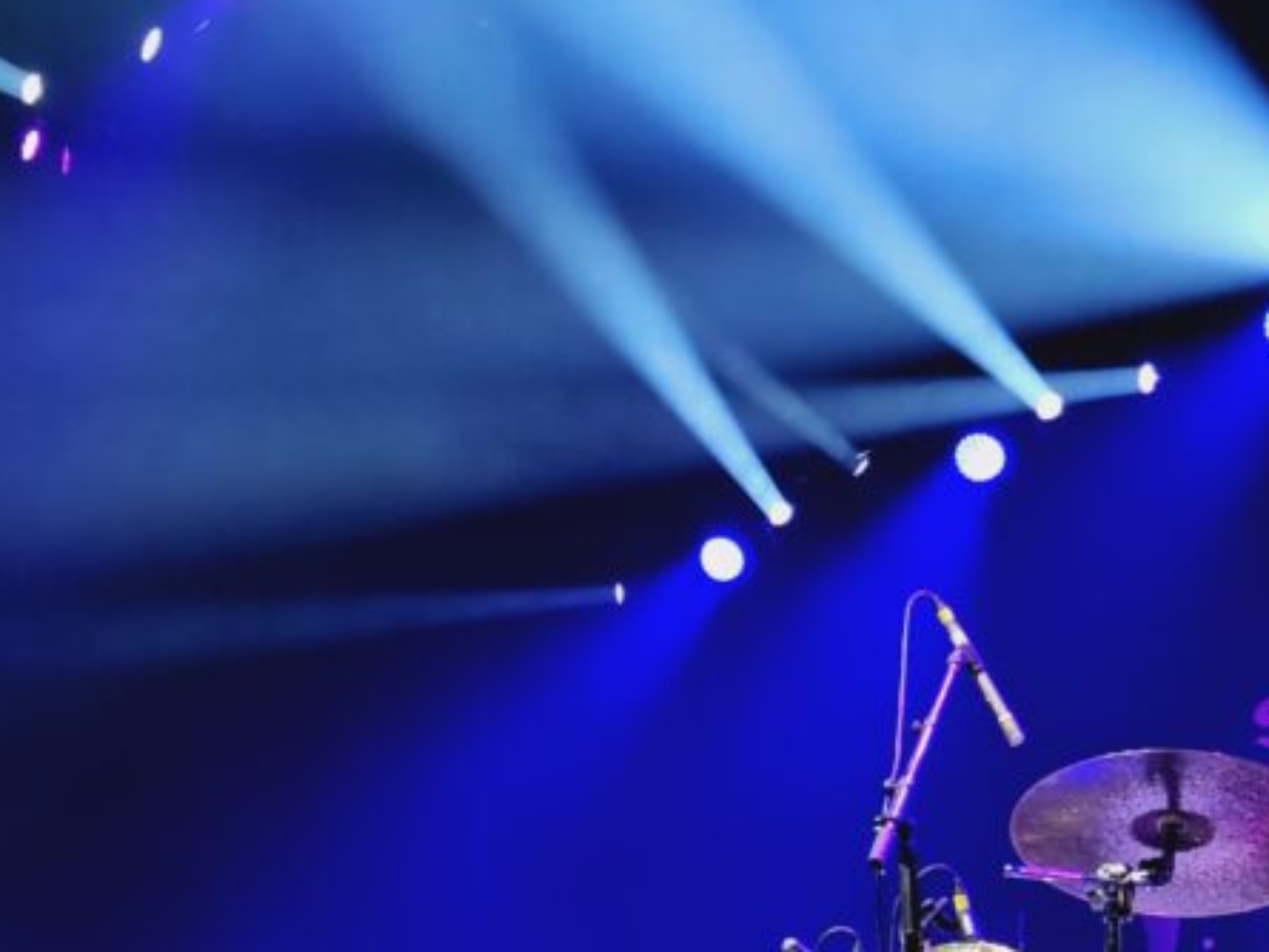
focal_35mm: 62
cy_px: 1095
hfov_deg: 31.2
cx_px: 647
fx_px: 2273
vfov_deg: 22.1
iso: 160
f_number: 1.8
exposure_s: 1/57
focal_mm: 5.4
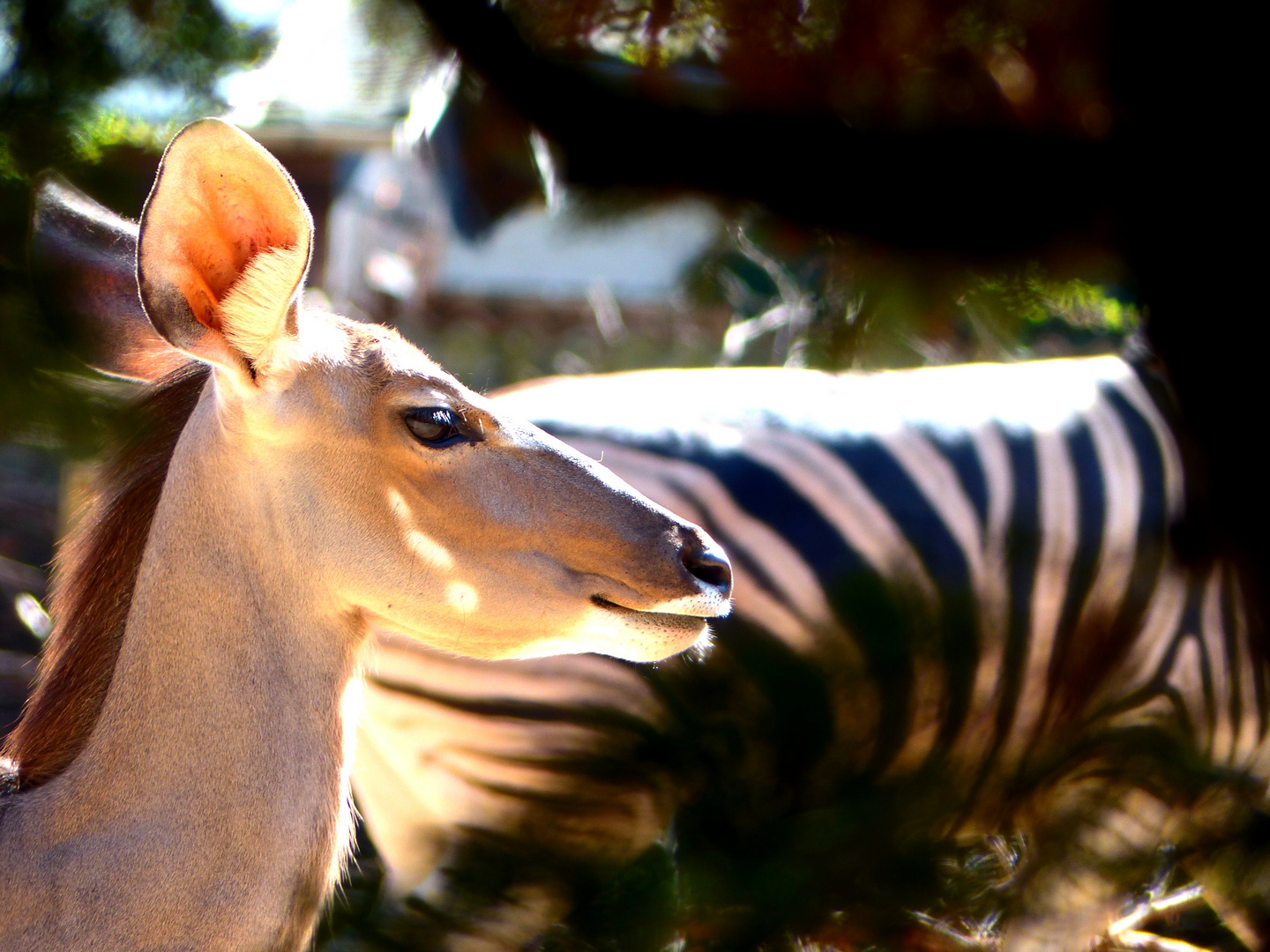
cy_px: 476
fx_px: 22013
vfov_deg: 2.5
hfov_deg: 3.3
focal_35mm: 600
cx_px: 635
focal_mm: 108
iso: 100
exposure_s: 1/160
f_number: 3.5
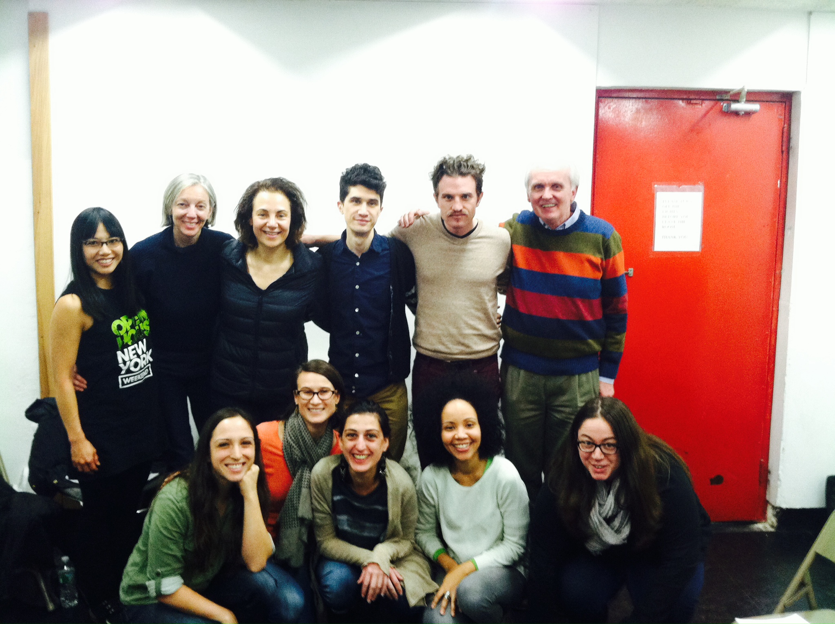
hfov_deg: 52.7
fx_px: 843
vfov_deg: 40.6
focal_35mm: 35
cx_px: 418
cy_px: 312
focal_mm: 3.85
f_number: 2.8
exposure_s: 1/15
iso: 250
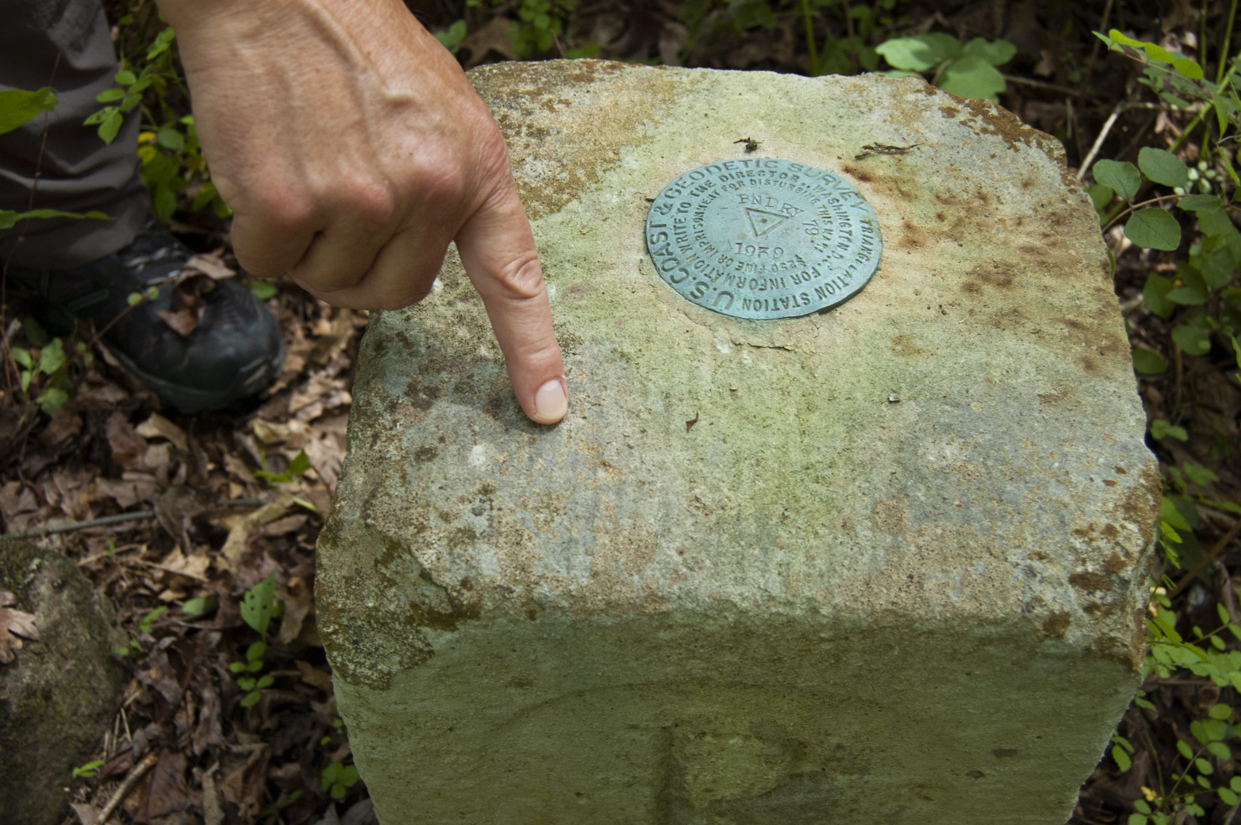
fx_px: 1447
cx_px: 620
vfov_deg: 31.8
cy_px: 412
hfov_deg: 46.4
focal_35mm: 42
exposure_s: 1/125
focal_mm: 28
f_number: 5.6
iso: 400
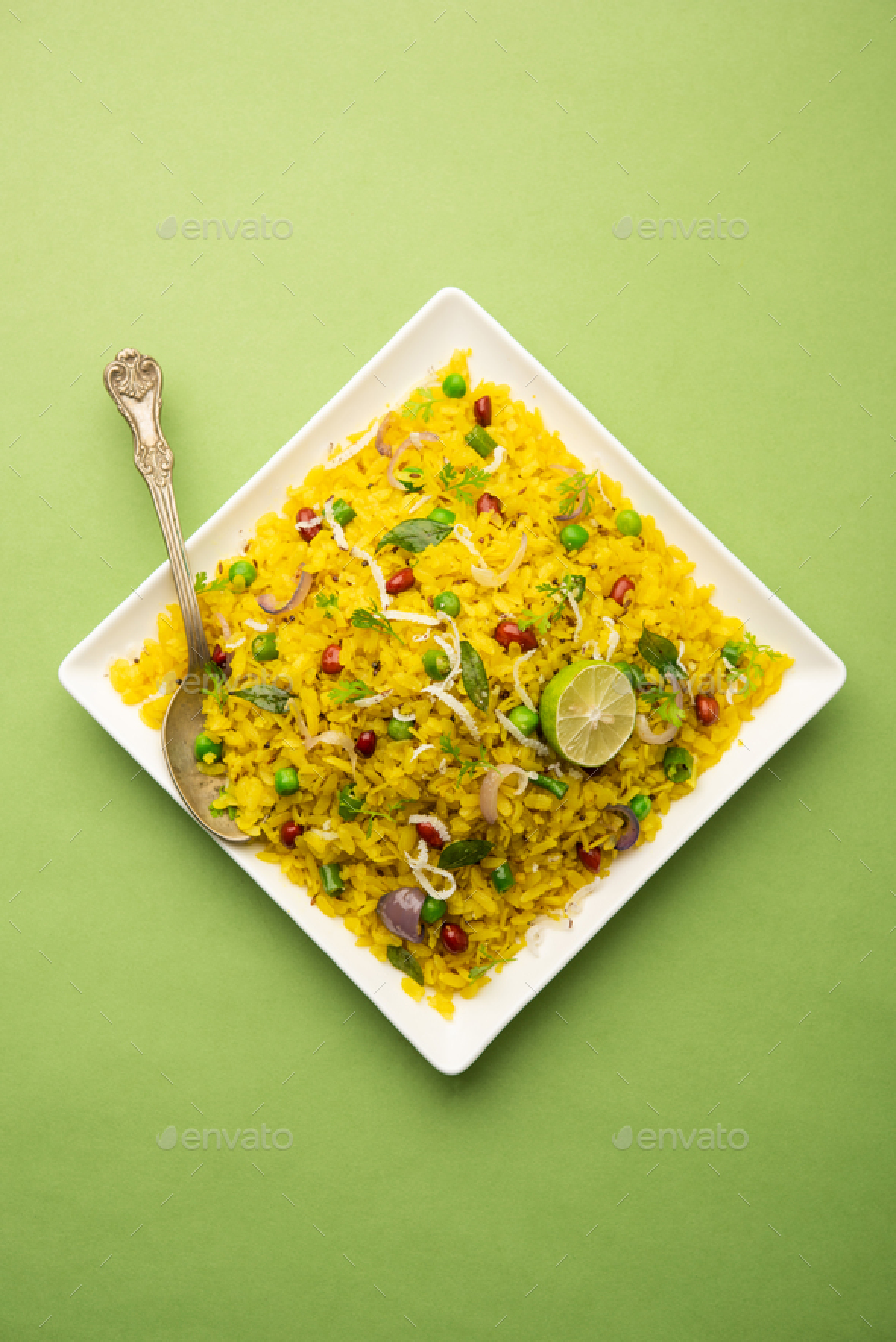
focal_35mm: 60
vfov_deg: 33.4
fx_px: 2238
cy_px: 671
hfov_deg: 22.6
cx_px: 448
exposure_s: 1/125
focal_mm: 60
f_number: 7.1
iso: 100
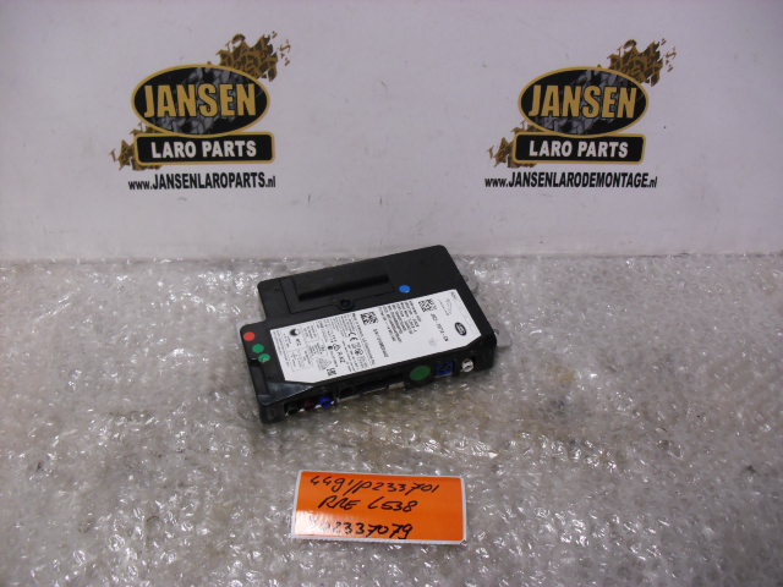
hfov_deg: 51.4
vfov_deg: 39.7
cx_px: 392
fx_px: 814
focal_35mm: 36
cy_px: 294
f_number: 3.1
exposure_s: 1/60
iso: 200
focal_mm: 6.3
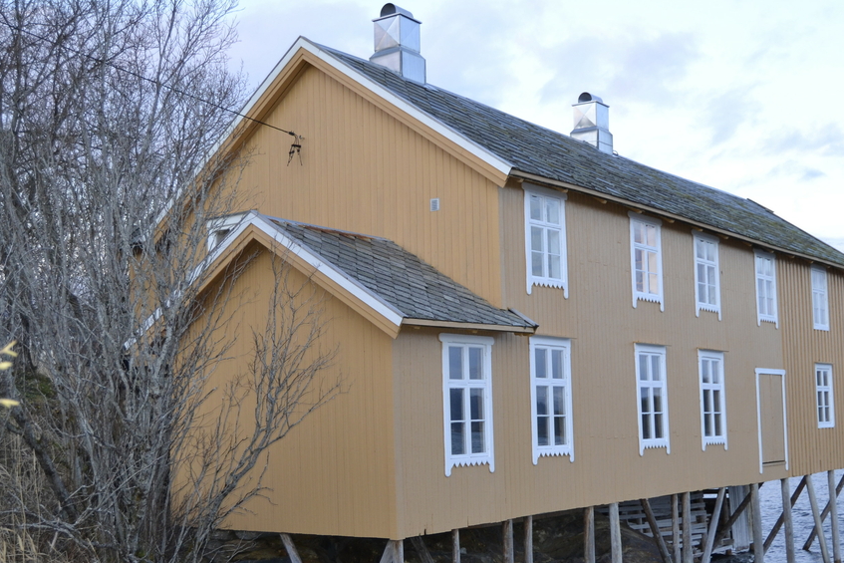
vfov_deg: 26.4
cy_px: 371
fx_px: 1196
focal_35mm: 51
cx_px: 477
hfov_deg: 38.8
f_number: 4
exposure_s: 1/80
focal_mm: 24
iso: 400
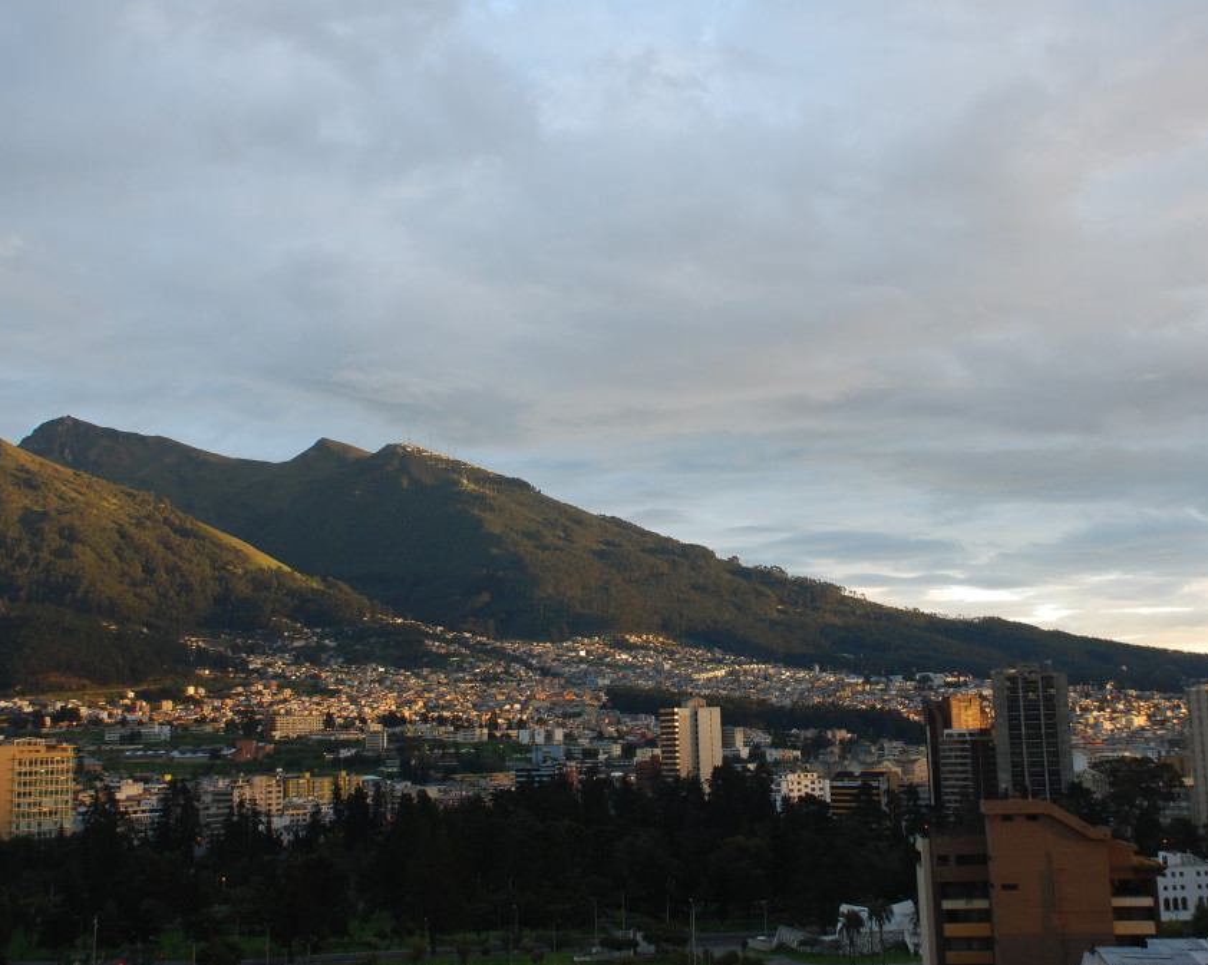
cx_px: 631
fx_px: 1716
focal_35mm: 48
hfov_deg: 38.8
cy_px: 480
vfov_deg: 31.4
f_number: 4
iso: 220
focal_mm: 28
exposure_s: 1/60
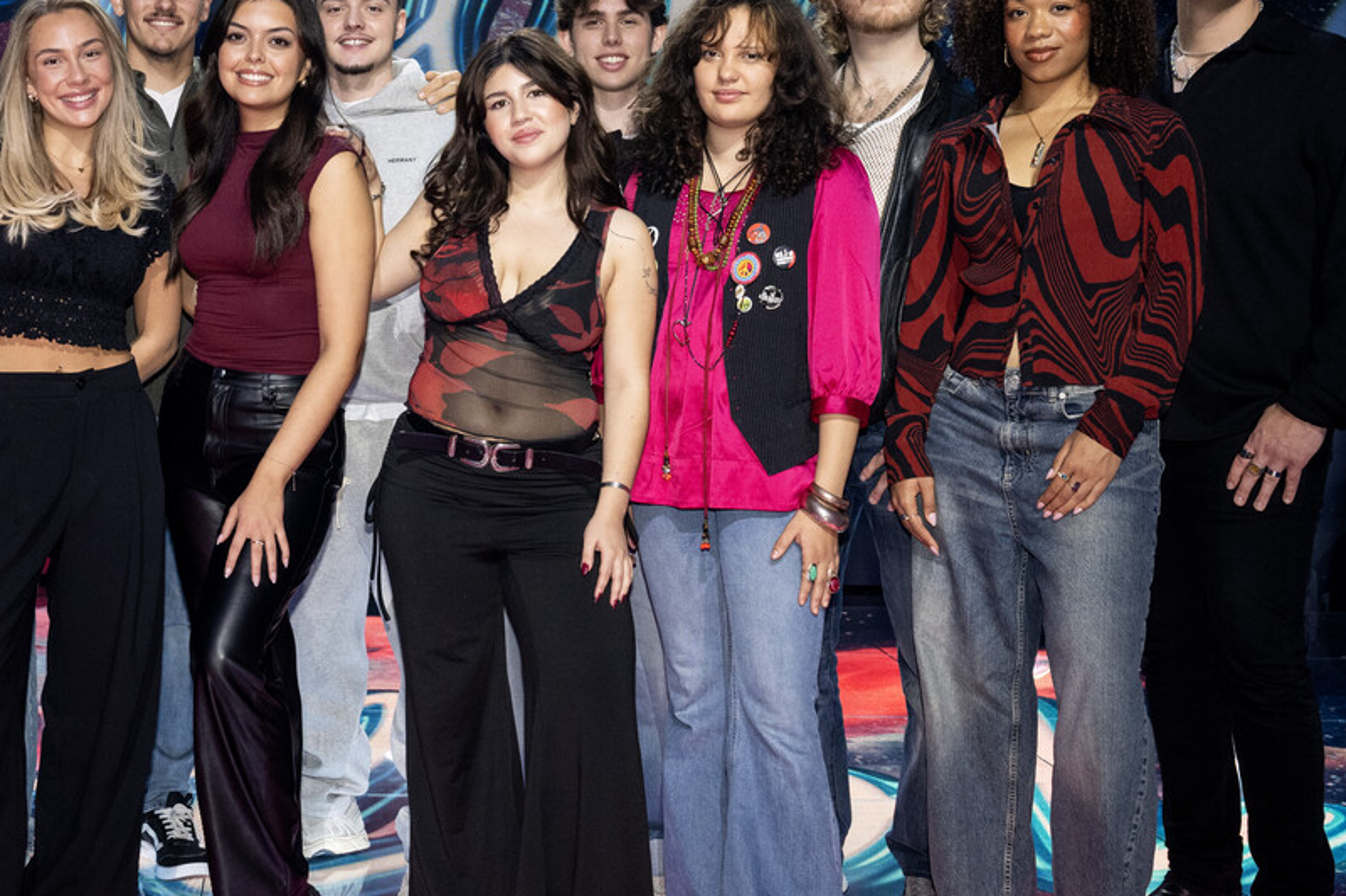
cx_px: 340
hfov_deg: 31.3
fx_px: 2355
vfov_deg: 21.5
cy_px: 298
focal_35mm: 63
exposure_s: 1/200
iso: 1600
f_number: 5.6
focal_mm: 31.5
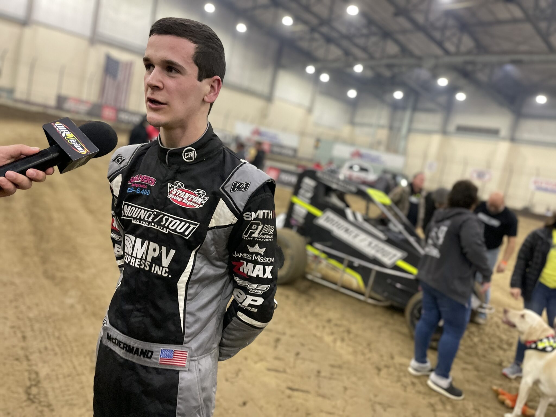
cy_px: 208
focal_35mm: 26
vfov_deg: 53.1
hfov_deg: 67.3
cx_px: 278
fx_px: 418
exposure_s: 1/60
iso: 400
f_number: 1.6
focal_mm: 4.2
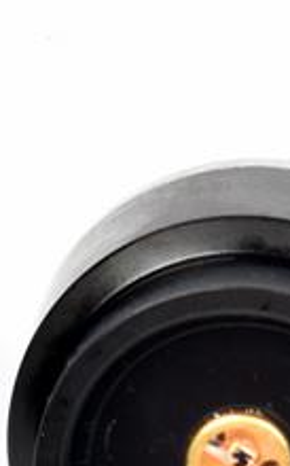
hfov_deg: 6.8
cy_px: 418
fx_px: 2434
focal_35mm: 192
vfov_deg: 10.9
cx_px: 262
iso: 200
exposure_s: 1/200
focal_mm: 46
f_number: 13
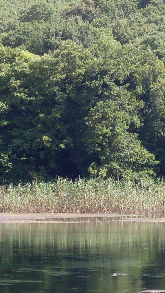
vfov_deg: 7.5
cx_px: 167
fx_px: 2241
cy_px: 151
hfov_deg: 4.2
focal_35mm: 288
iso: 80
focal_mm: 15.3
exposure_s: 1/180
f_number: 4.4
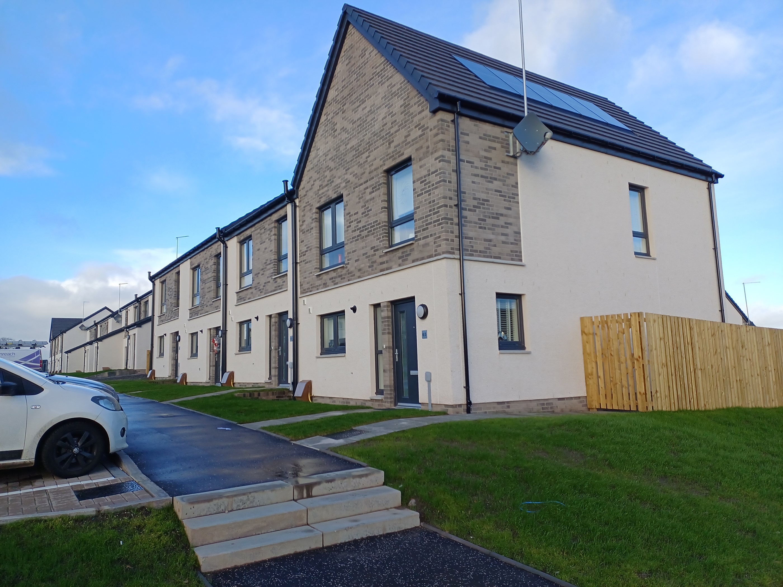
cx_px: 392
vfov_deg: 54.9
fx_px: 565
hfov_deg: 69.4
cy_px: 294
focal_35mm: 25
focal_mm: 4.65
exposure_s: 1/443
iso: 50
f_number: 1.8
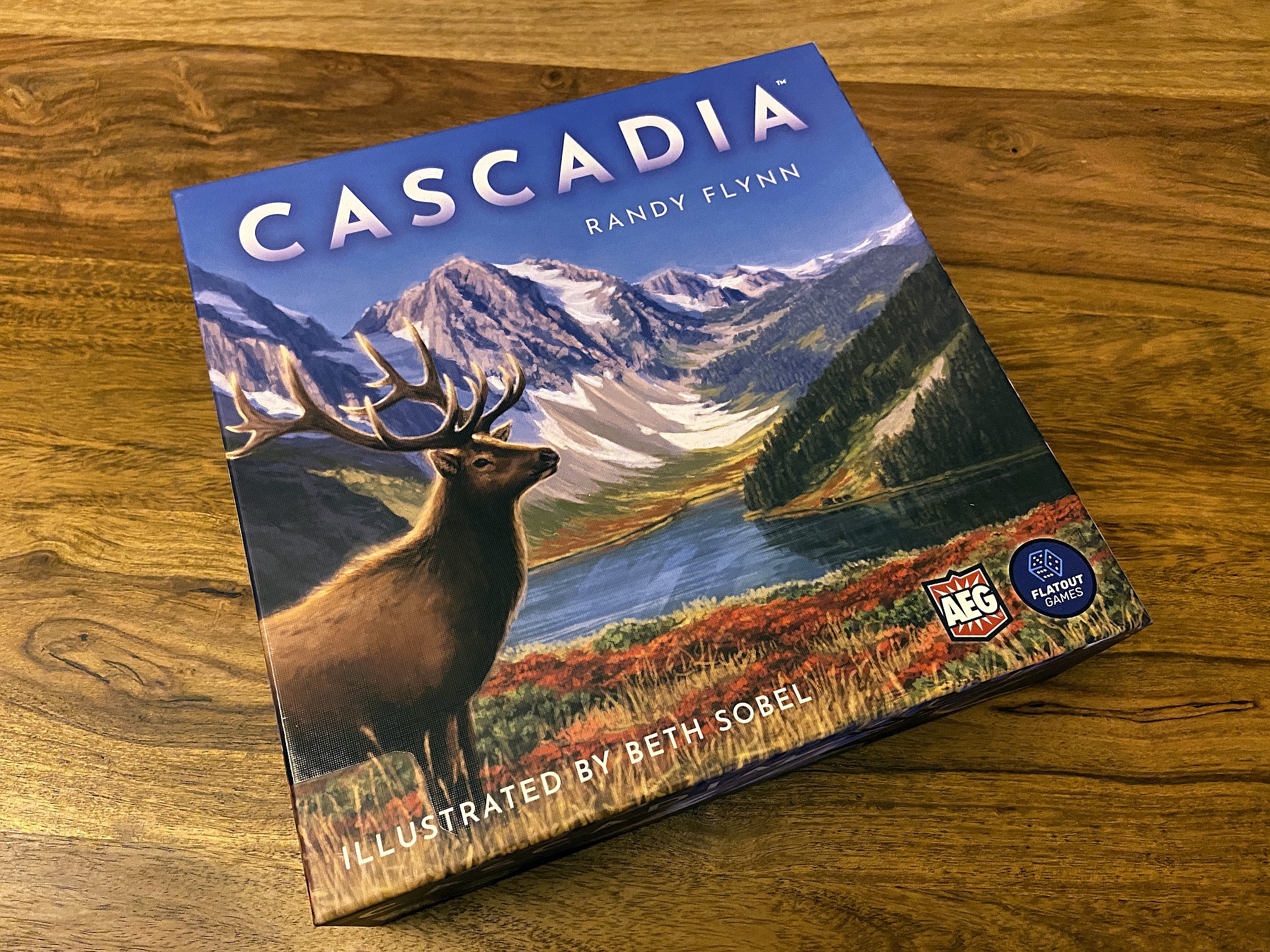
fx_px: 954
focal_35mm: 26
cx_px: 635
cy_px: 476
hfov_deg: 67.3
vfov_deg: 53.1
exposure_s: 1/40
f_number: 1.8
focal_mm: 4.25
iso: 500
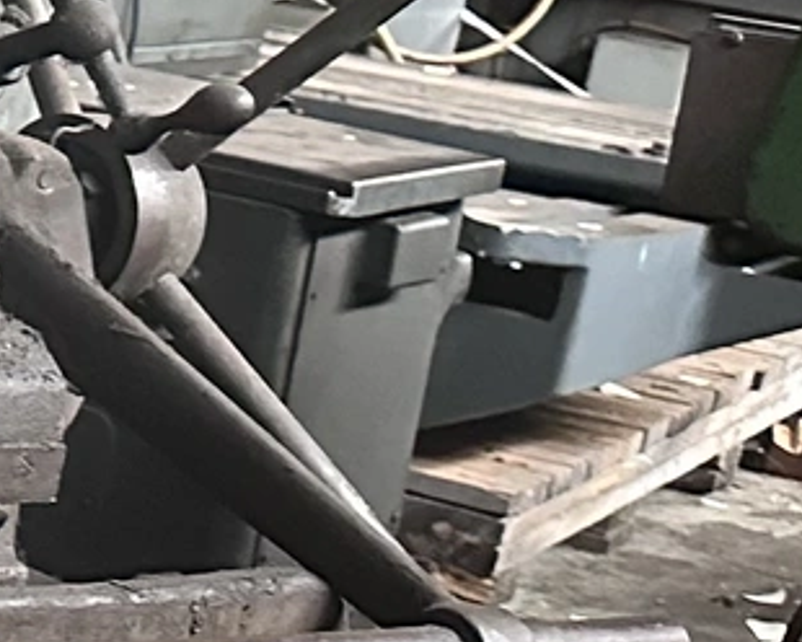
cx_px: -1441
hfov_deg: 10.1
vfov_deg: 10.2
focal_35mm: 151
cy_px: 339
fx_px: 3584
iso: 1000
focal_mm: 6.86
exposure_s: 1/59
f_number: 1.78
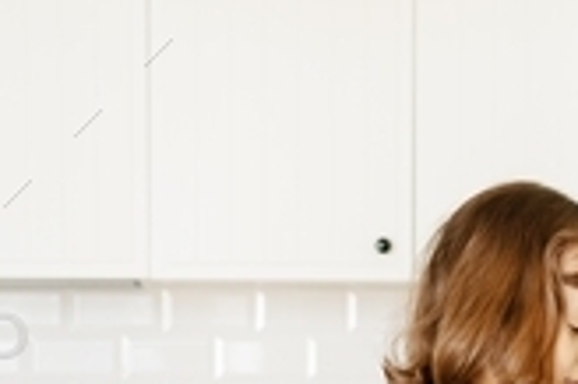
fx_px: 2021
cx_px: 388
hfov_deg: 16.2
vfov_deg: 10.6
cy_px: 495
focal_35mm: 126
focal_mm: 35
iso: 1000
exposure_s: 1/320
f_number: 2.2
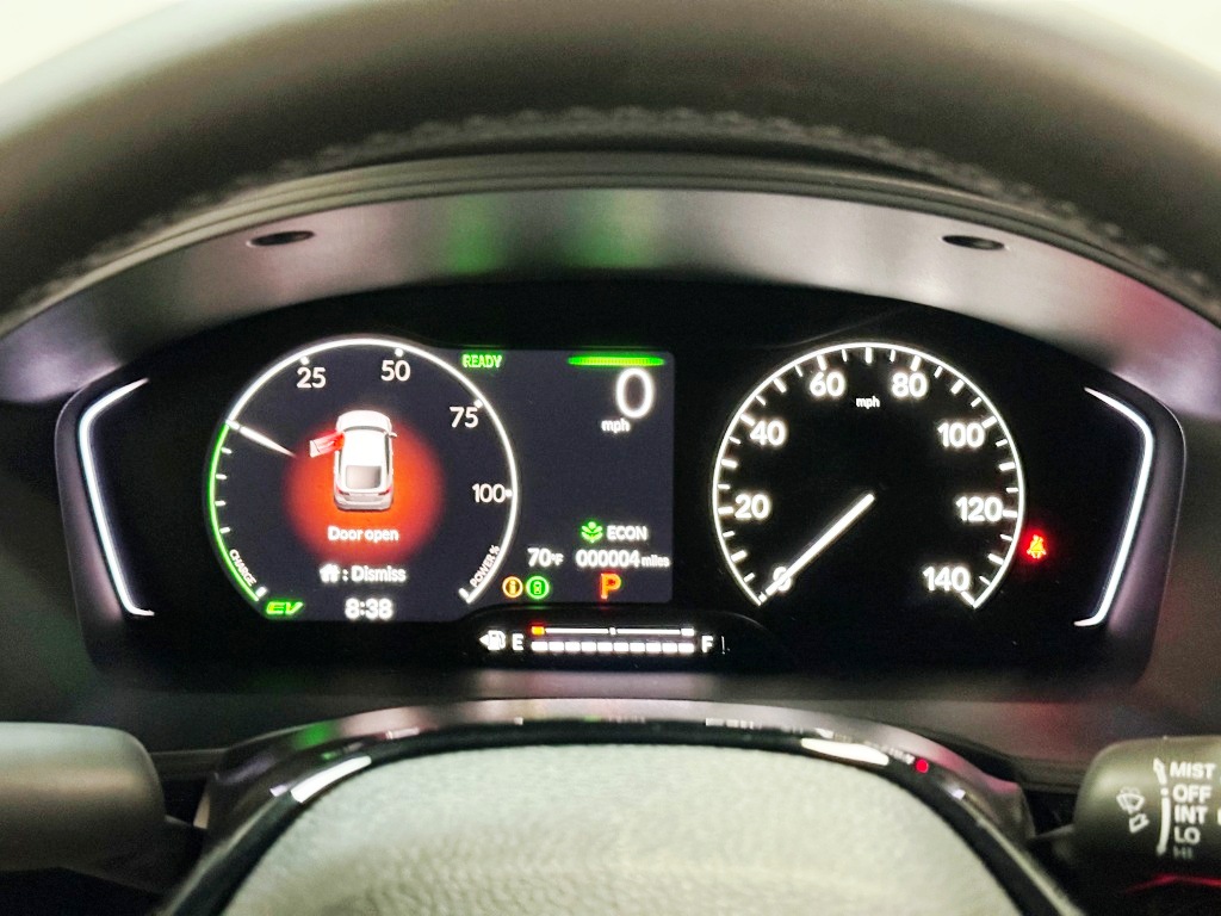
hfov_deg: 39.7
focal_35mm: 48
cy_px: 458
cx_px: 610
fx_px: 1693
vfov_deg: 30.3
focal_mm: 6.86
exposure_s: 1/24
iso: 640
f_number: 1.78
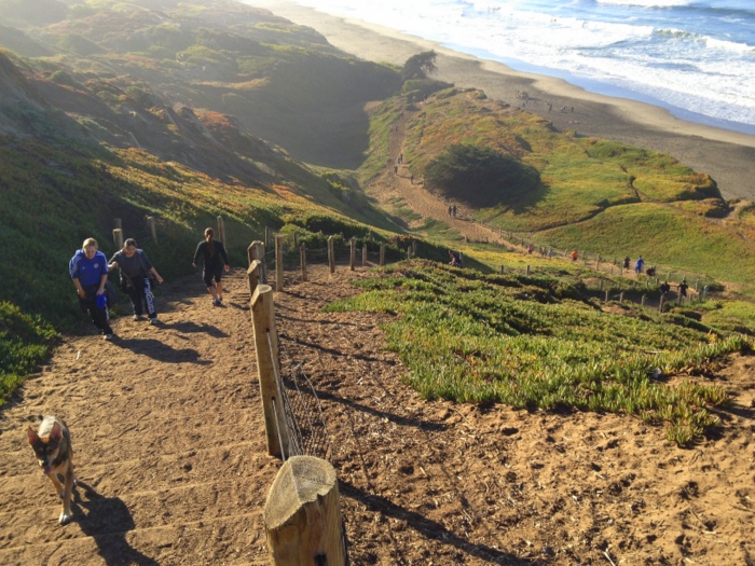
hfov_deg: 52.6
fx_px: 763
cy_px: 283
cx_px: 378
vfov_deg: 40.7
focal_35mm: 35
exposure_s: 1/665
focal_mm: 4.28
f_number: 2.4
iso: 50
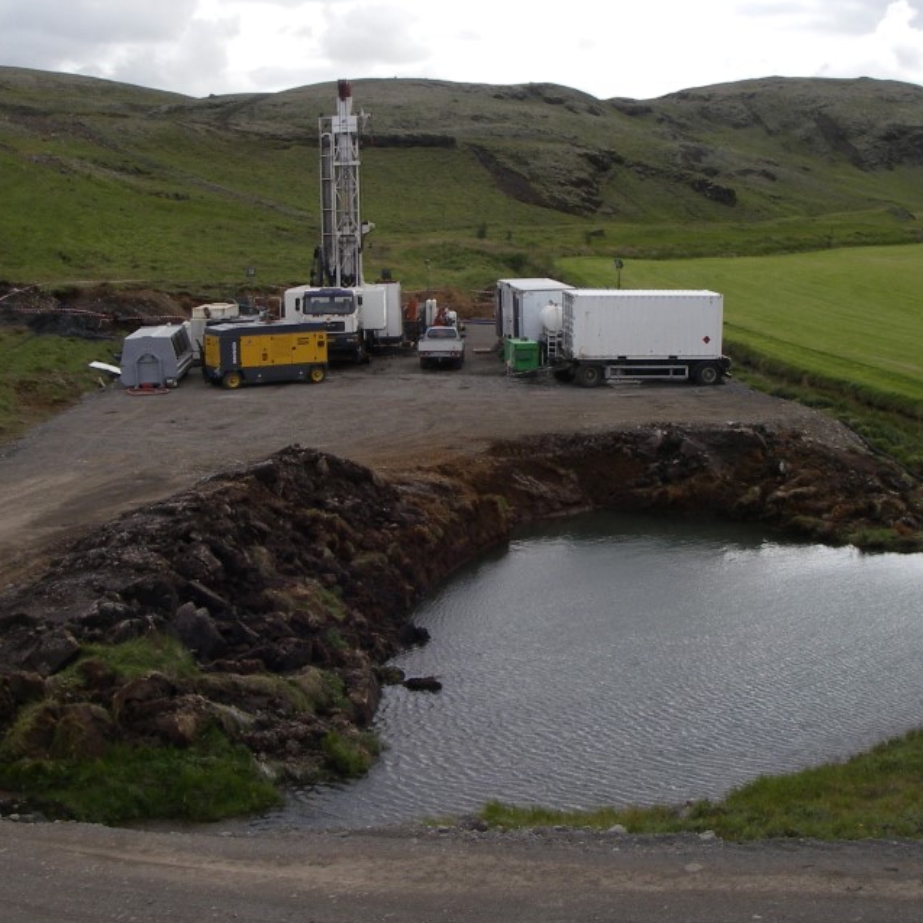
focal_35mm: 54
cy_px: 383
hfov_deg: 31.6
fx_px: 1629
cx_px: 446
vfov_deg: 31.6
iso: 80
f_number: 6.6
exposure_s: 1/200
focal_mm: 6.3
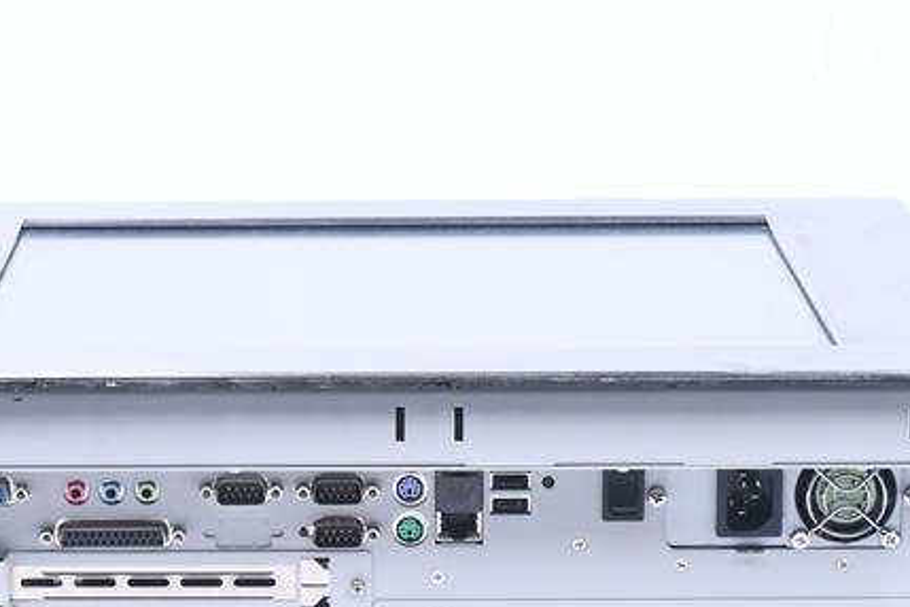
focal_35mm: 84
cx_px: 431
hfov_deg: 24.2
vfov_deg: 16.2
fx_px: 2123
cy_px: 403
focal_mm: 40
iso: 200
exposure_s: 1/200
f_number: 14
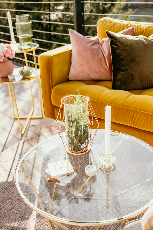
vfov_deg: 44.7
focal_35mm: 44
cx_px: 78
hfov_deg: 30.7
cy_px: 127
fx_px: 279
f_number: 2.8
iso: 100
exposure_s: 1/3200
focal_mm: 31.5
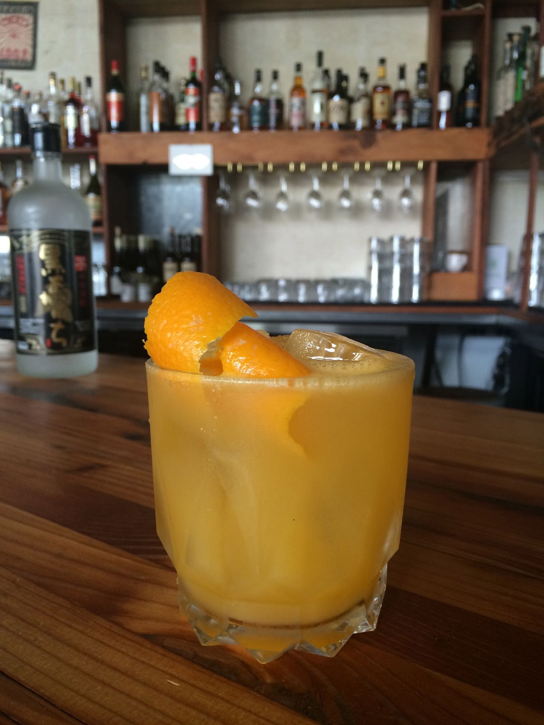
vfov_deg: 61.7
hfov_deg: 48.2
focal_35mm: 29
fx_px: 608
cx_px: 272
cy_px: 362
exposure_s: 1/30
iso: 100
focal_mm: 4.15
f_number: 2.2
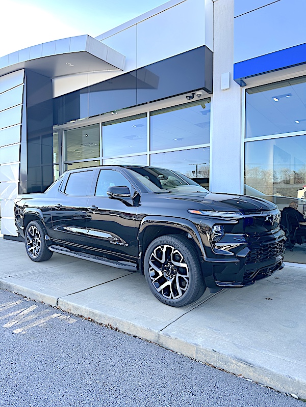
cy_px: 204
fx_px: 283
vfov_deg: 71.6
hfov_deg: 56.8
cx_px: 153
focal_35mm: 24
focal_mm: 6.86
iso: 80
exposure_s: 1/694
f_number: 1.78
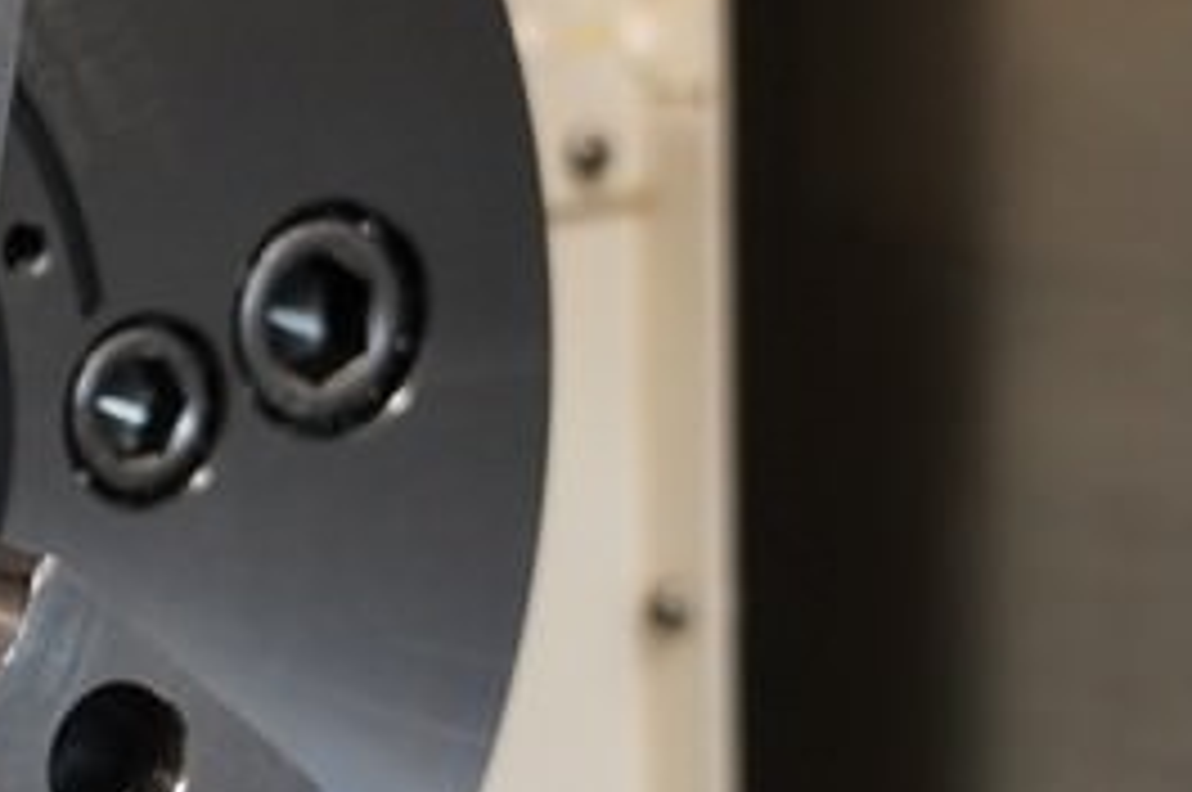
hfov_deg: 13.2
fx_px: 4861
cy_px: 407
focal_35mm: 147
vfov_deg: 9.3
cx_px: -639
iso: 2500
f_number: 4
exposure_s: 1/160
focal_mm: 38
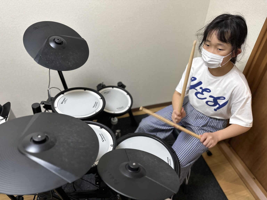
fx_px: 185
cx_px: 134
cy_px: 100
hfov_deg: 71.6
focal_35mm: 24
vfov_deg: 56.8
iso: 200
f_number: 1.78
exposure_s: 1/74
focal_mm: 6.86
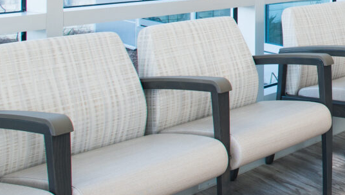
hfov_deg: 23.0
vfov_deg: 16.8
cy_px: -53
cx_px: 558
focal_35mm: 68
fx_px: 622
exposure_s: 1/25
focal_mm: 17
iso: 400
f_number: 9
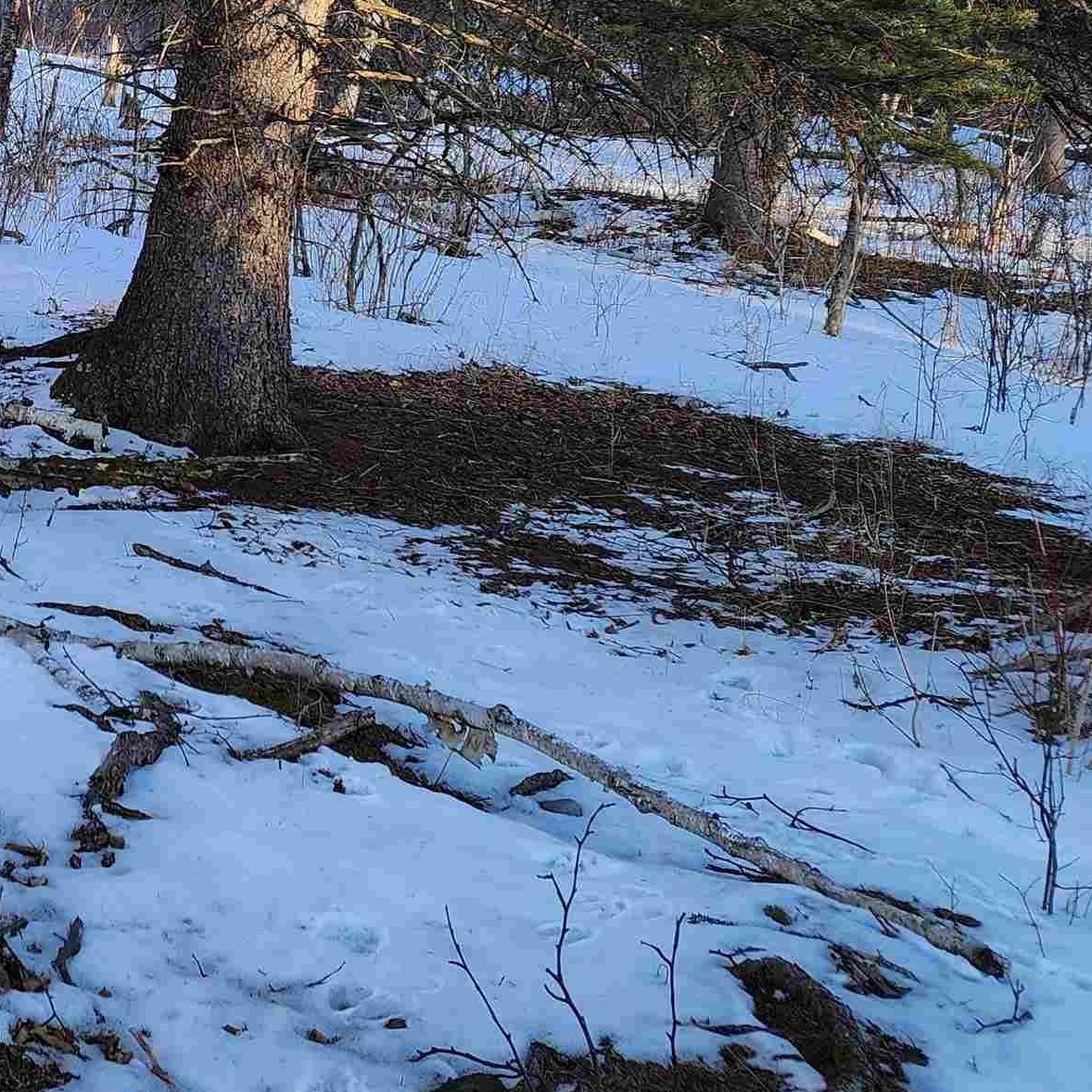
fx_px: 1892
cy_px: 37
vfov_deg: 30.3
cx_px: -277
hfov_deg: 27.6
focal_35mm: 53
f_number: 1.8
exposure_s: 1/180
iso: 32
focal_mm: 6.4
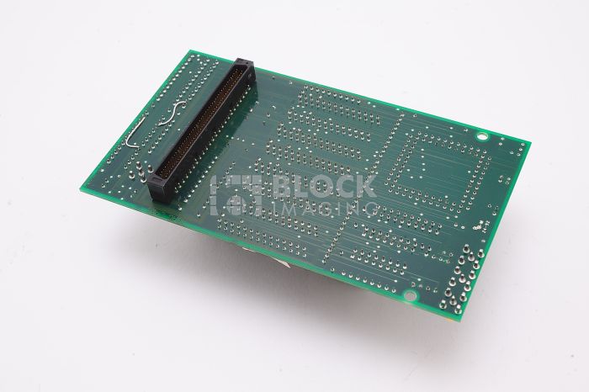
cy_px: 196
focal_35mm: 50
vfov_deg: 27.0
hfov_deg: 39.6
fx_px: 818
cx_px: 294
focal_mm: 50
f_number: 14
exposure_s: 1/160
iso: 320
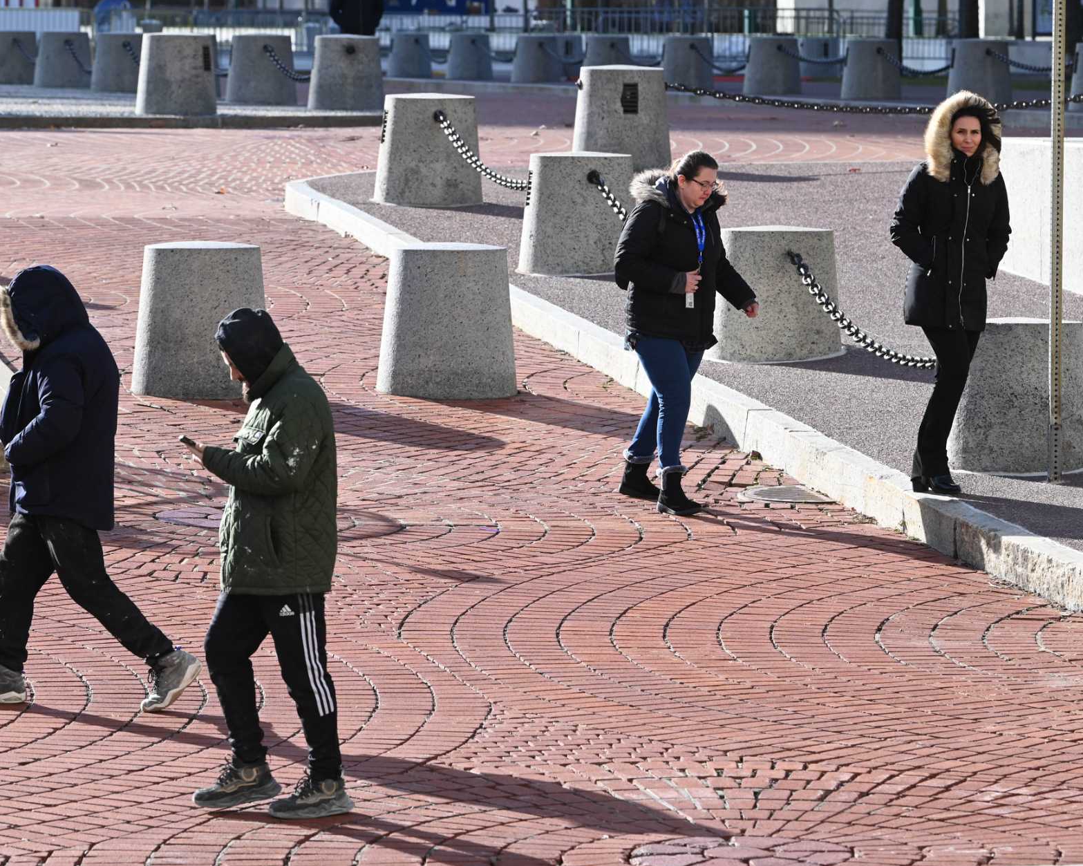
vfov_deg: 8.1
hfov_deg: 10.2
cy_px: 403
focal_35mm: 190
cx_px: 464
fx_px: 6089
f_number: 7.1
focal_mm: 155
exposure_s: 1/1000
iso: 640
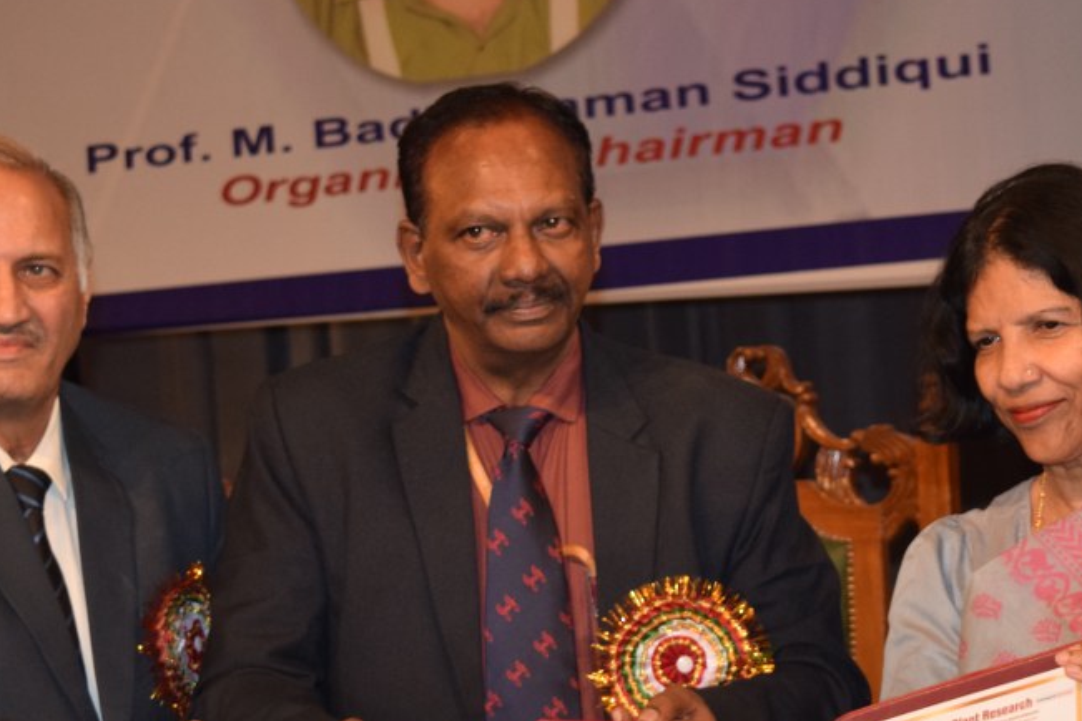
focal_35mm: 118
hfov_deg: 17.3
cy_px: 499
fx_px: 3546
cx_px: 735
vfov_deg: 11.6
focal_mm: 40
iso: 800
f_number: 5.6
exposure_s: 1/125
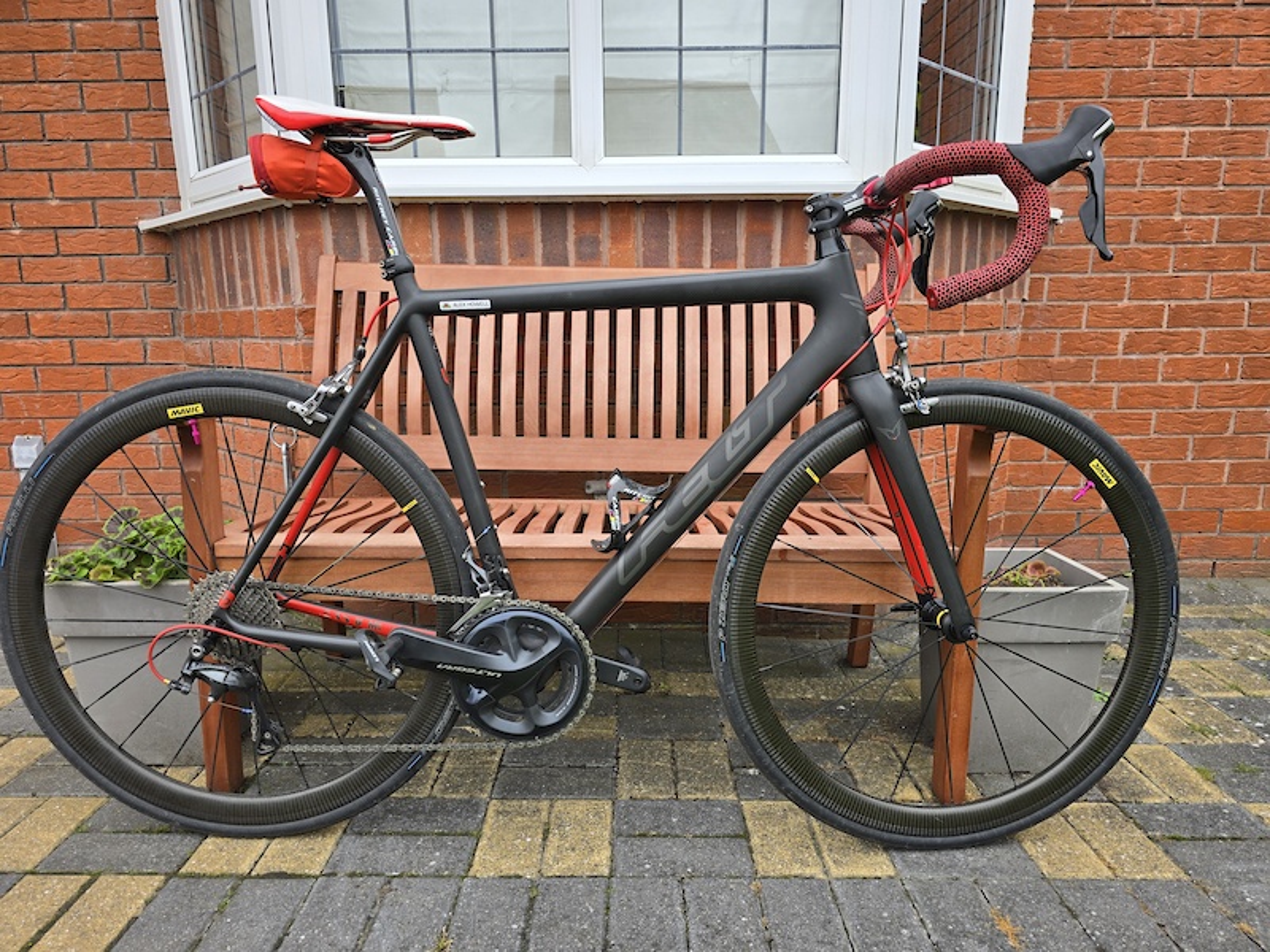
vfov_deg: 58.9
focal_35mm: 23
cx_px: 635
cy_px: 476
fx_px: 844
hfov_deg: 73.9
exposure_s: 1/180
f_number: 1.7
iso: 32
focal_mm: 6.3
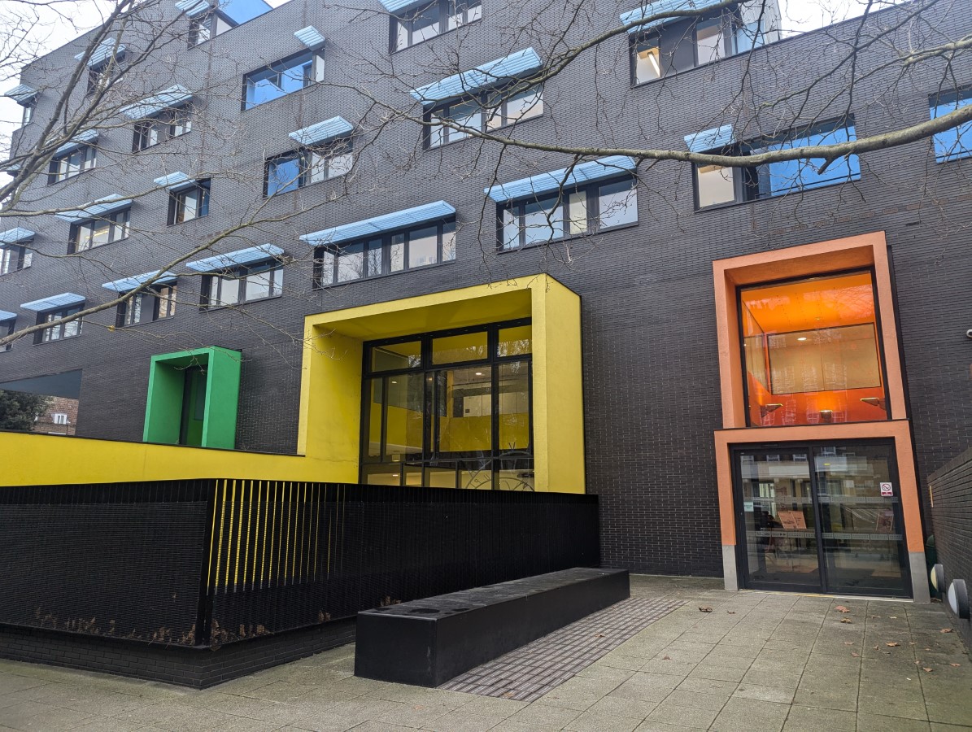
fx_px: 675
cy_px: 366
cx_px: 486
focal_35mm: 24
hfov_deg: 71.5
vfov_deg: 56.9
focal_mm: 6.81
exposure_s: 1/100
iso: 91
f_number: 1.85
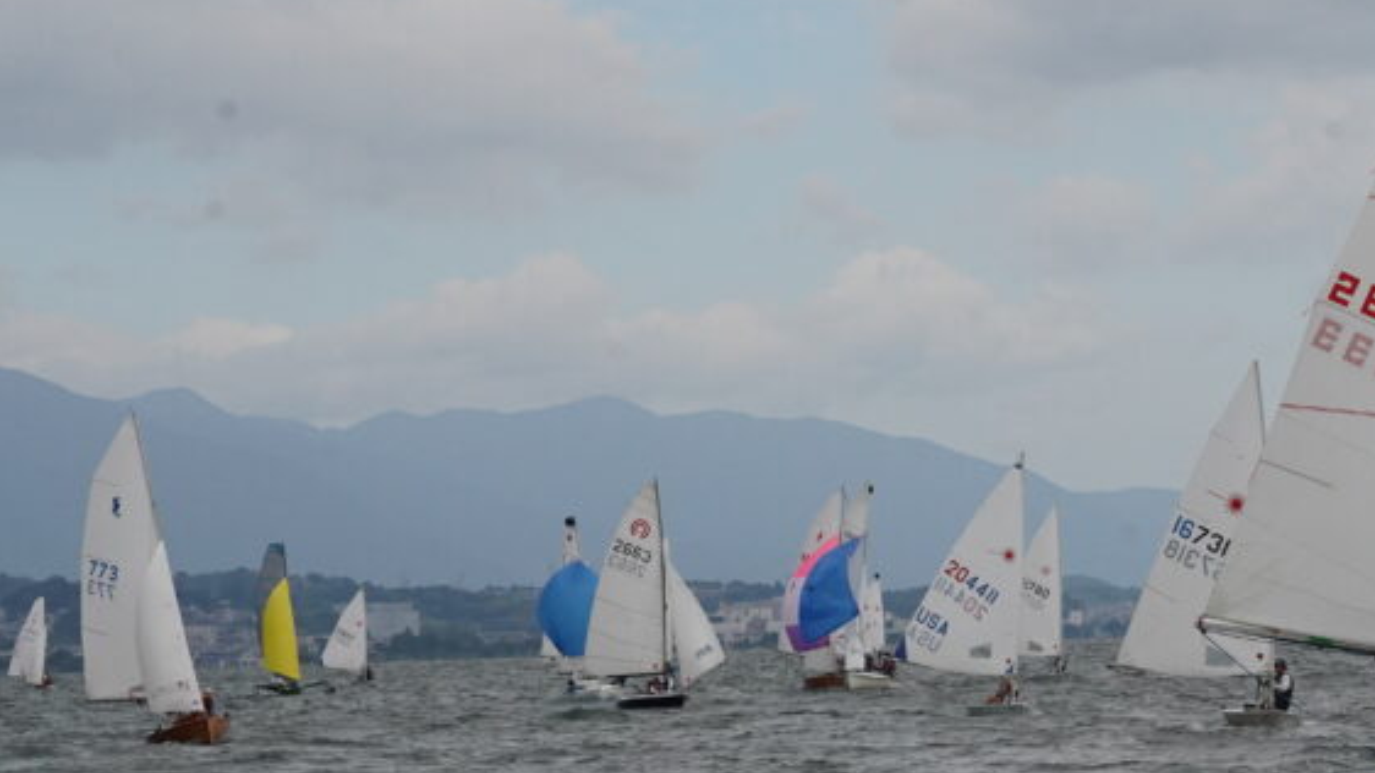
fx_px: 6963
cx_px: 817
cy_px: 395
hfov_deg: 11.3
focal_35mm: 191
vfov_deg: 6.4
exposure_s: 1/3200
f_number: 10
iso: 2500
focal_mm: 100
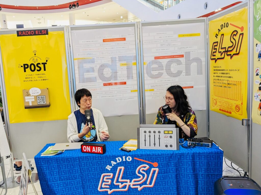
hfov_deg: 65.3
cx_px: 130
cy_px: 98
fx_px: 204
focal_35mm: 27
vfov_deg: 51.4
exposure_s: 1/40
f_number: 1.73
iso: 59
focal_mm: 4.38
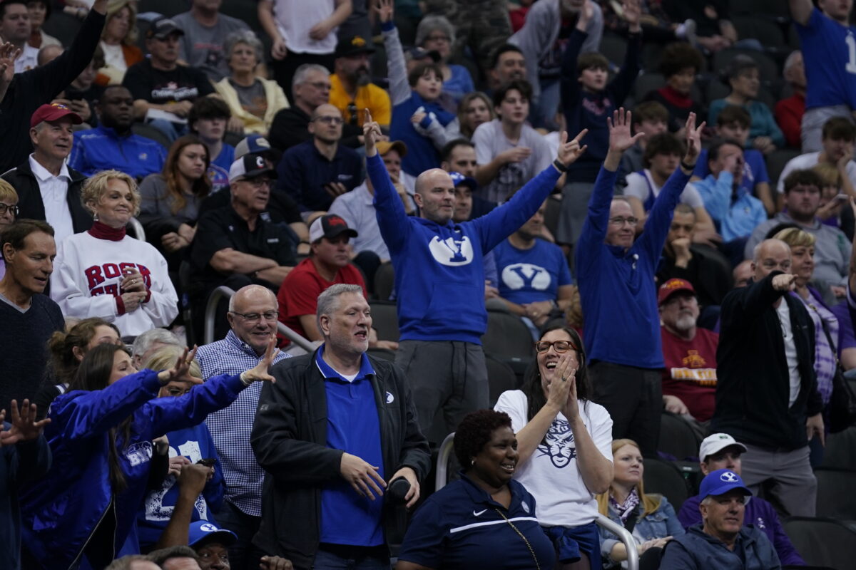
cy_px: 285
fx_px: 5373
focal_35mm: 226
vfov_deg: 6.1
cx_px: 428
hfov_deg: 9.1
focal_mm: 151
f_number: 2.8
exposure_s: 1/640
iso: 1000
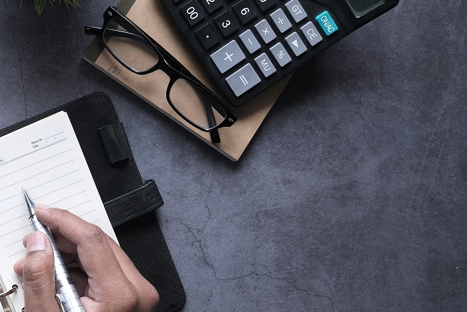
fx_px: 973
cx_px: 9
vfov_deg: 18.2
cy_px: 178
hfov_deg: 25.7
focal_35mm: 75
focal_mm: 23
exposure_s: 1/60
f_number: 5.6
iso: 200
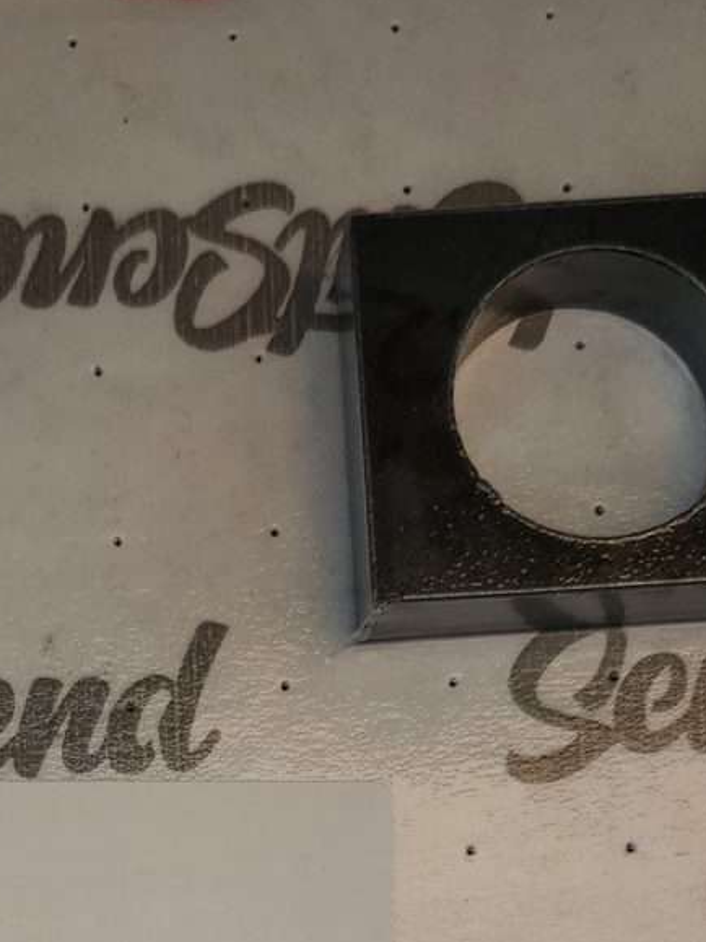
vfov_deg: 28.0
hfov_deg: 23.6
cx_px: 130
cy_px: 1110
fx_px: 1659
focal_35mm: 61
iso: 640
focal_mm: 5.4
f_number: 1.8
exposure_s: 1/24
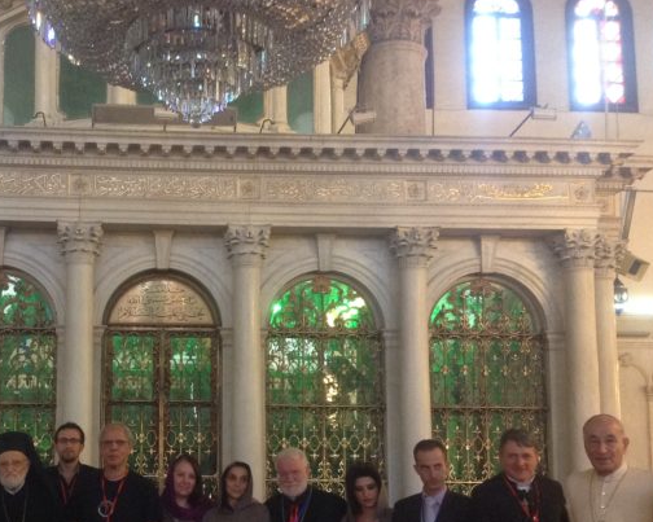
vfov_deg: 28.9
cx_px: 190
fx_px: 1005
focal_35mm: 52
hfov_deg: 35.5
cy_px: 350
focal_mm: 4.28
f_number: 2.4
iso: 400
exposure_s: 1/15
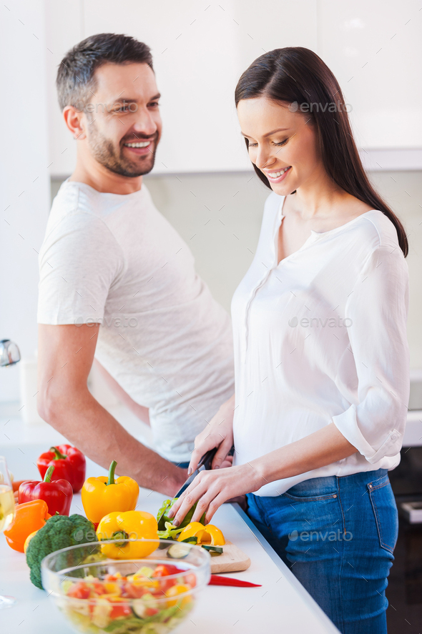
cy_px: 317
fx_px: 1514
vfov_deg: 23.7
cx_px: 211
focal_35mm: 86
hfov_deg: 15.9
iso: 250
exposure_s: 1/100
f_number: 3.2
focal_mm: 86
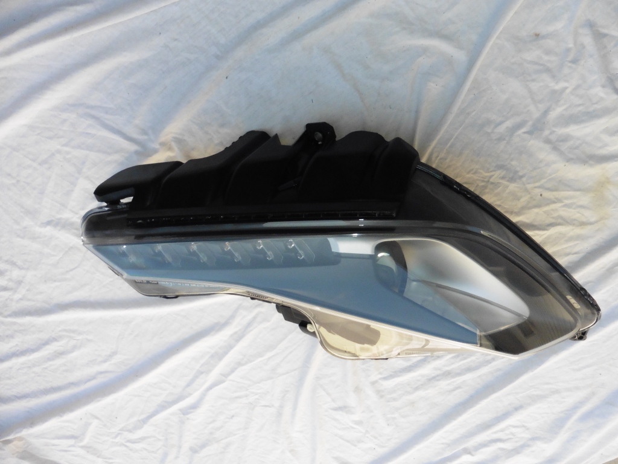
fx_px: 428
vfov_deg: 56.8
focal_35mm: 24
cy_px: 232
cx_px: 309
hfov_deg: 71.6
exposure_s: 1/640
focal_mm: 4.3
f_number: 4
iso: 400
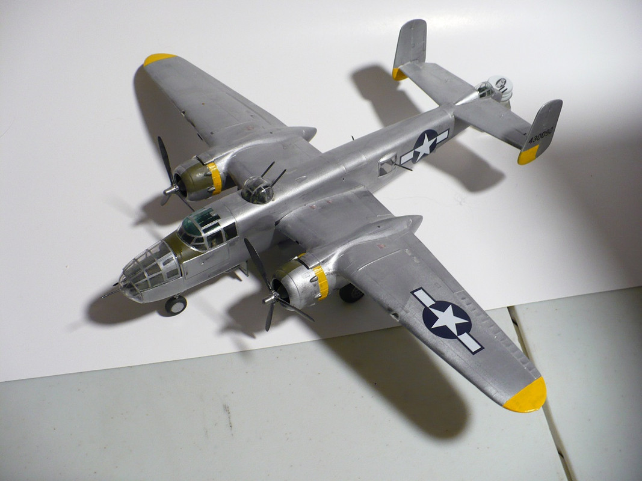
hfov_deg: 50.1
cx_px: 321
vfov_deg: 38.7
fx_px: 686
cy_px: 240
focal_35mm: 37
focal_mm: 6.1
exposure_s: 1/8
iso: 200
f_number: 2.8
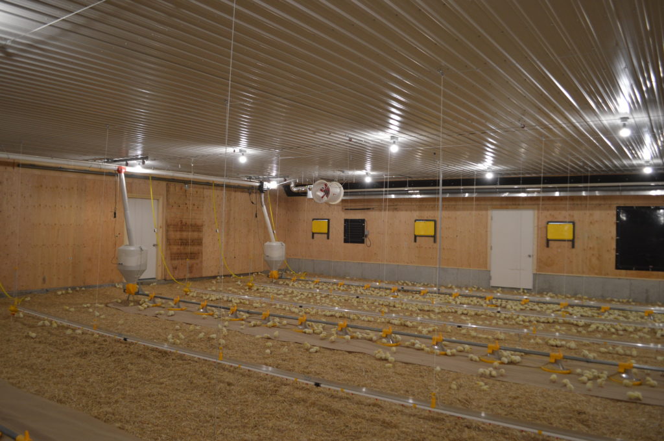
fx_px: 498
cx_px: 332
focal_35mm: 27
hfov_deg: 67.4
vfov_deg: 47.9
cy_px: 220
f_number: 3.5
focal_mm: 18
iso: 450
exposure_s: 1/15
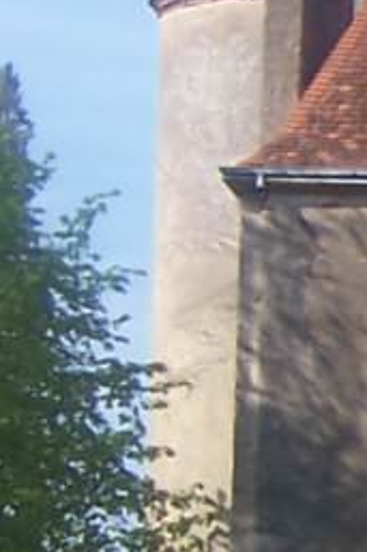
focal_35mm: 295
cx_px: 1189
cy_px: 393
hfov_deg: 4.4
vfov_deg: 7.0
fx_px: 4517
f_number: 5.6
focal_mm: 7.3
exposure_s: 1/250
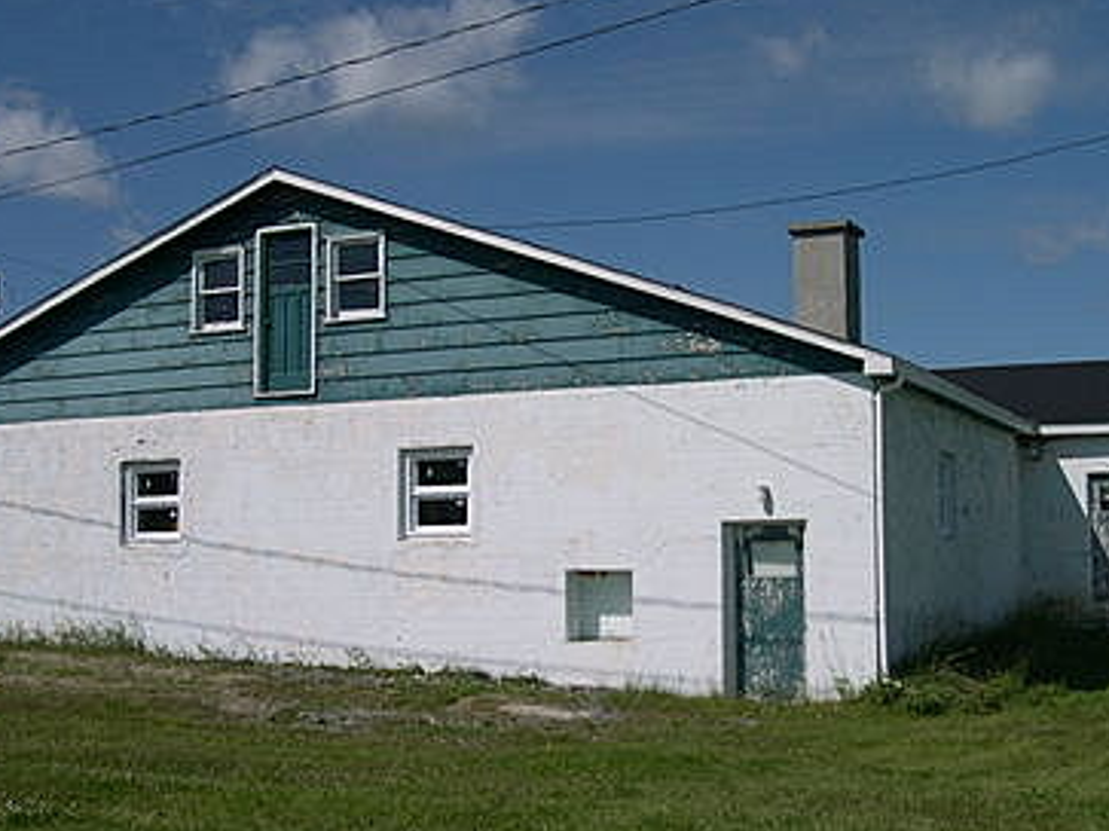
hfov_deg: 39.5
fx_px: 1537
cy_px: 461
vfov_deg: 30.2
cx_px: 658
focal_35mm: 48
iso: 100
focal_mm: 8
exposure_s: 1/516
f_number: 7.6
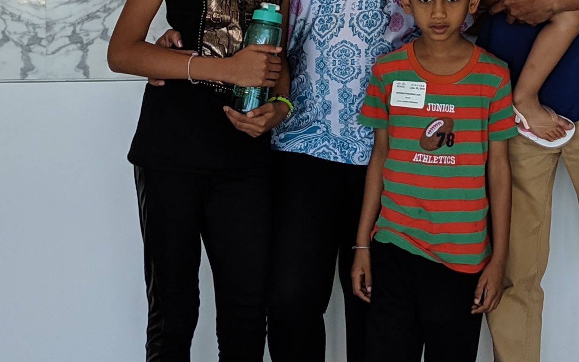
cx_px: 520
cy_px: -151
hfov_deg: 21.6
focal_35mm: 94
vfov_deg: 13.3
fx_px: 1483
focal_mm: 4.44
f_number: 1.8
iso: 47
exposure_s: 1/122
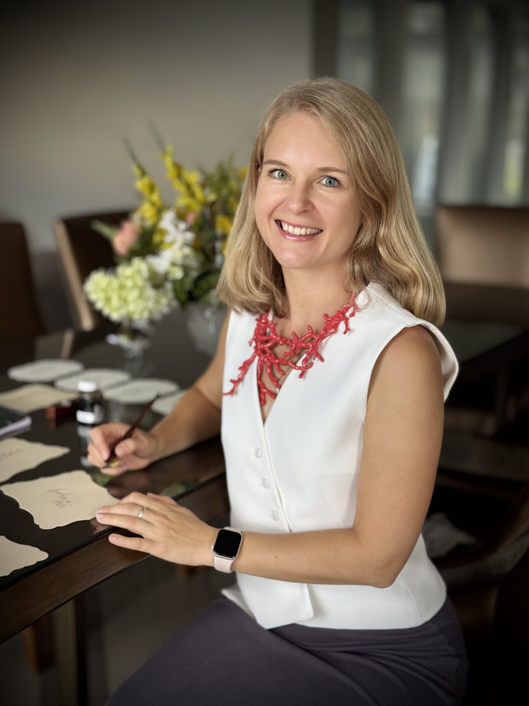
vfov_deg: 39.7
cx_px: 264
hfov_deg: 30.3
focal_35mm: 48
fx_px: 978
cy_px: 353
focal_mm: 6.76
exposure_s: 1/96
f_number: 1.78
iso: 100
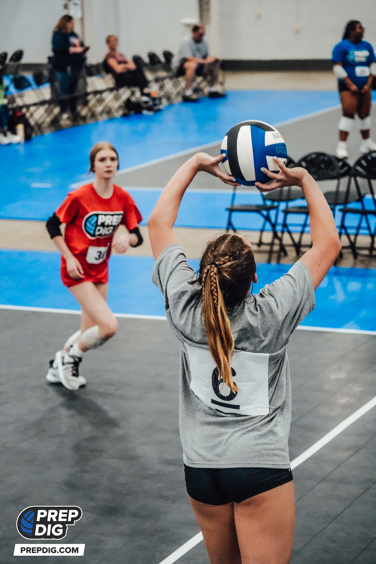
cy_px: 282
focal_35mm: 100
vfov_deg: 20.4
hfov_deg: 13.7
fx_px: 1567
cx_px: 188
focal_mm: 100
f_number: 4.5
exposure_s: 1/2000
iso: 12800
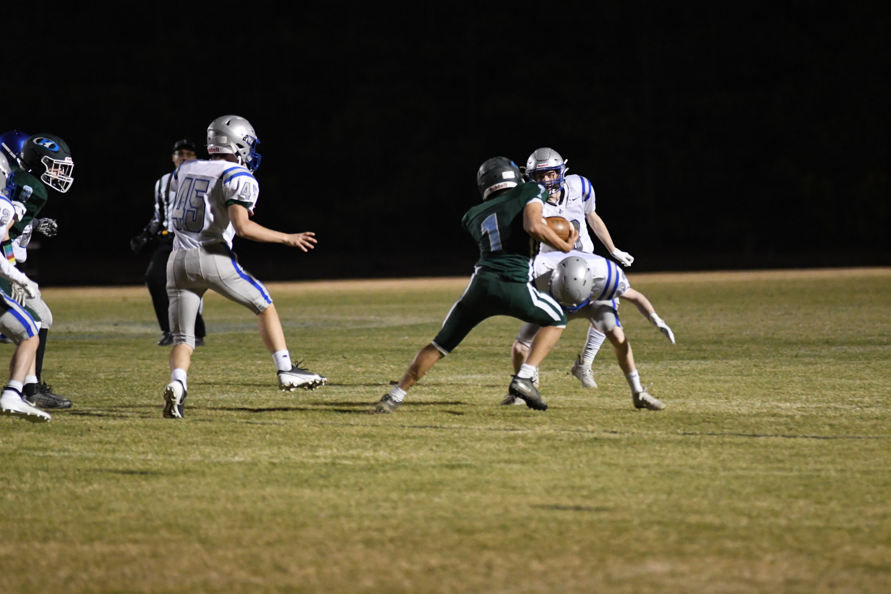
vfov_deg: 4.6
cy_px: 297
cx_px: 446
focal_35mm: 300
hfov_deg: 6.9
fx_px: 7425
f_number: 2.8
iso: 6400
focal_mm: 200
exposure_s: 1/640
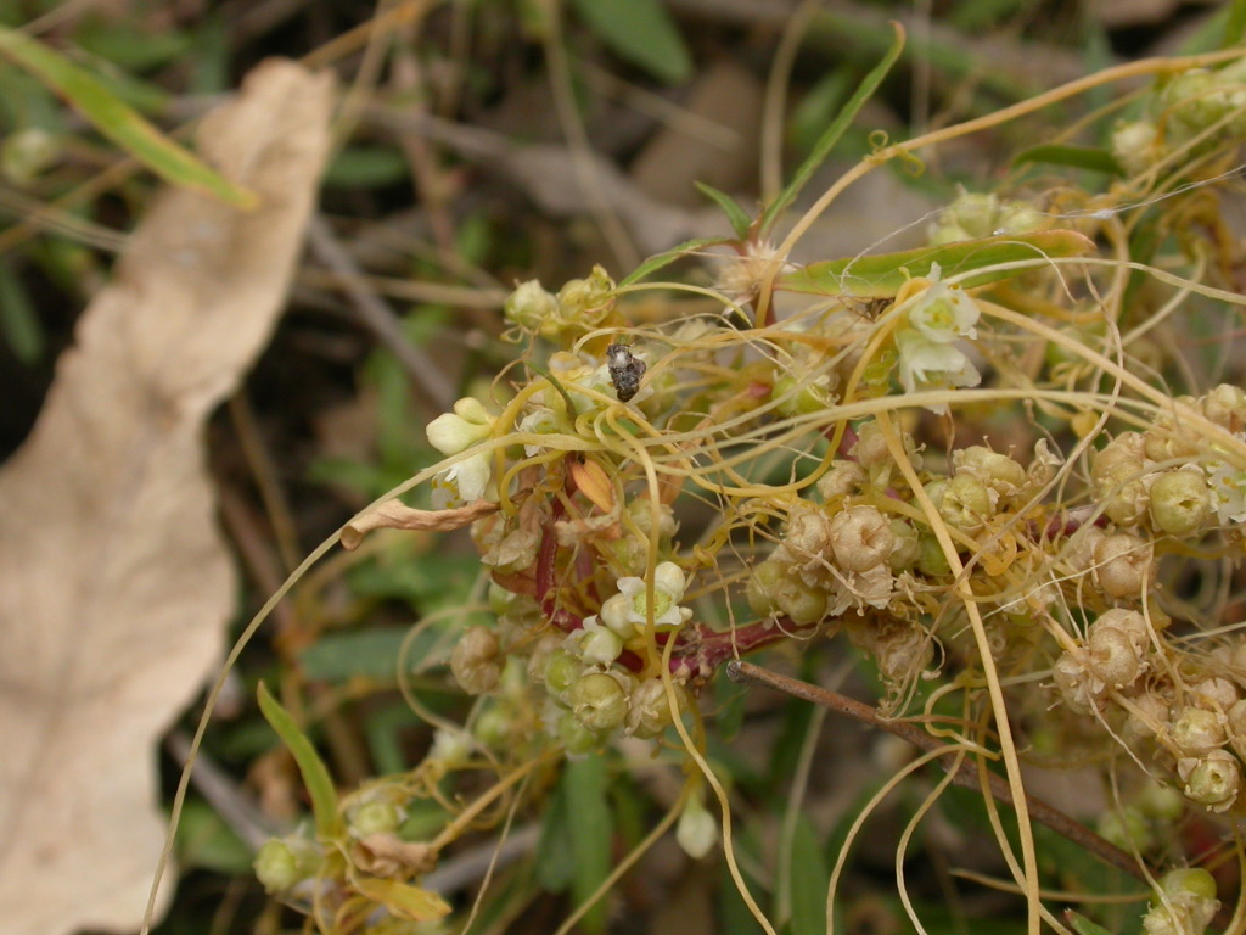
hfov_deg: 24.7
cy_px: 468
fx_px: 2844
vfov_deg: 18.7
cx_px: 623
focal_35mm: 79
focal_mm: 16.4
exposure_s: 1/171
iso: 100
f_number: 6.3
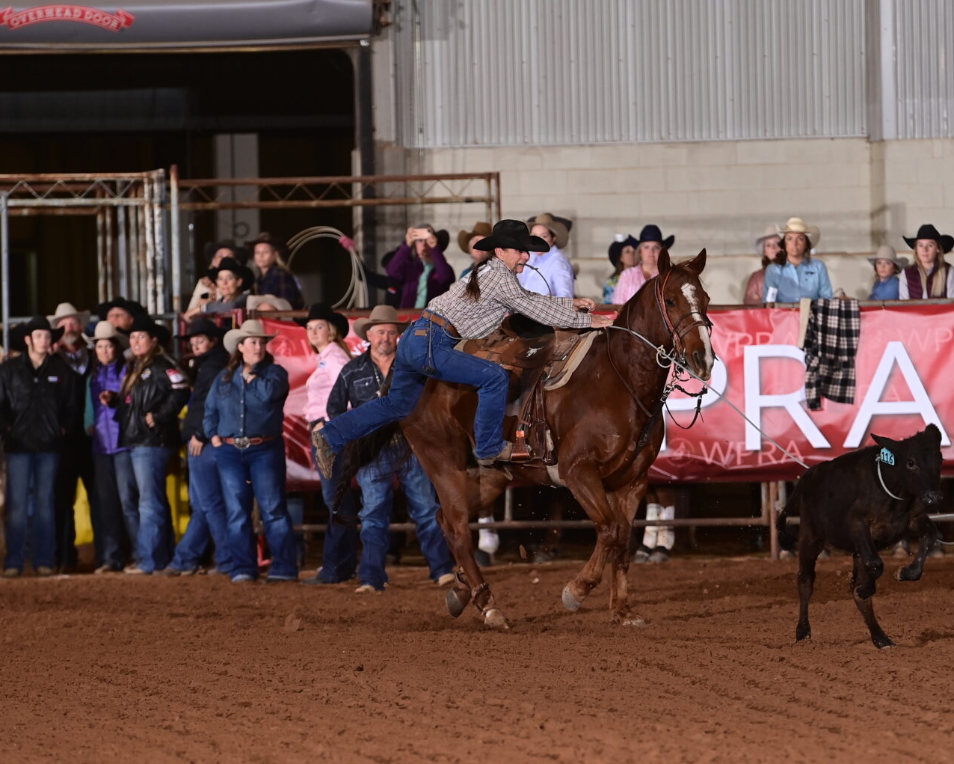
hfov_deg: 5.7
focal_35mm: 339
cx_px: 529
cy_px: 382
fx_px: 9572
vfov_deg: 4.6
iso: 400
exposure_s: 1/250
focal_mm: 200
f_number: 4.5
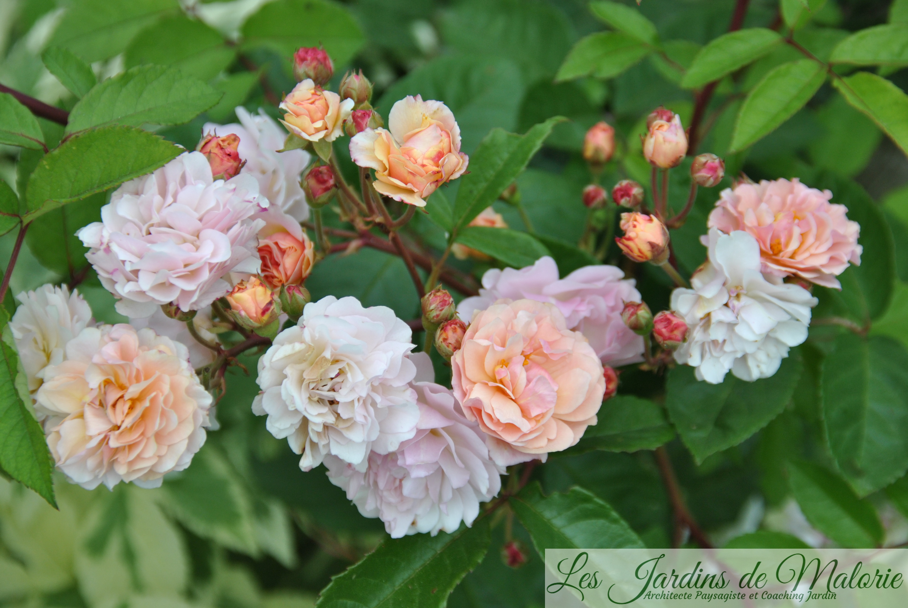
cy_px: 304
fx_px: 3030
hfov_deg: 17.0
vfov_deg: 11.5
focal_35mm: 120
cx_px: 454
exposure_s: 1/500
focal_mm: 80
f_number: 5.6
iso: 200
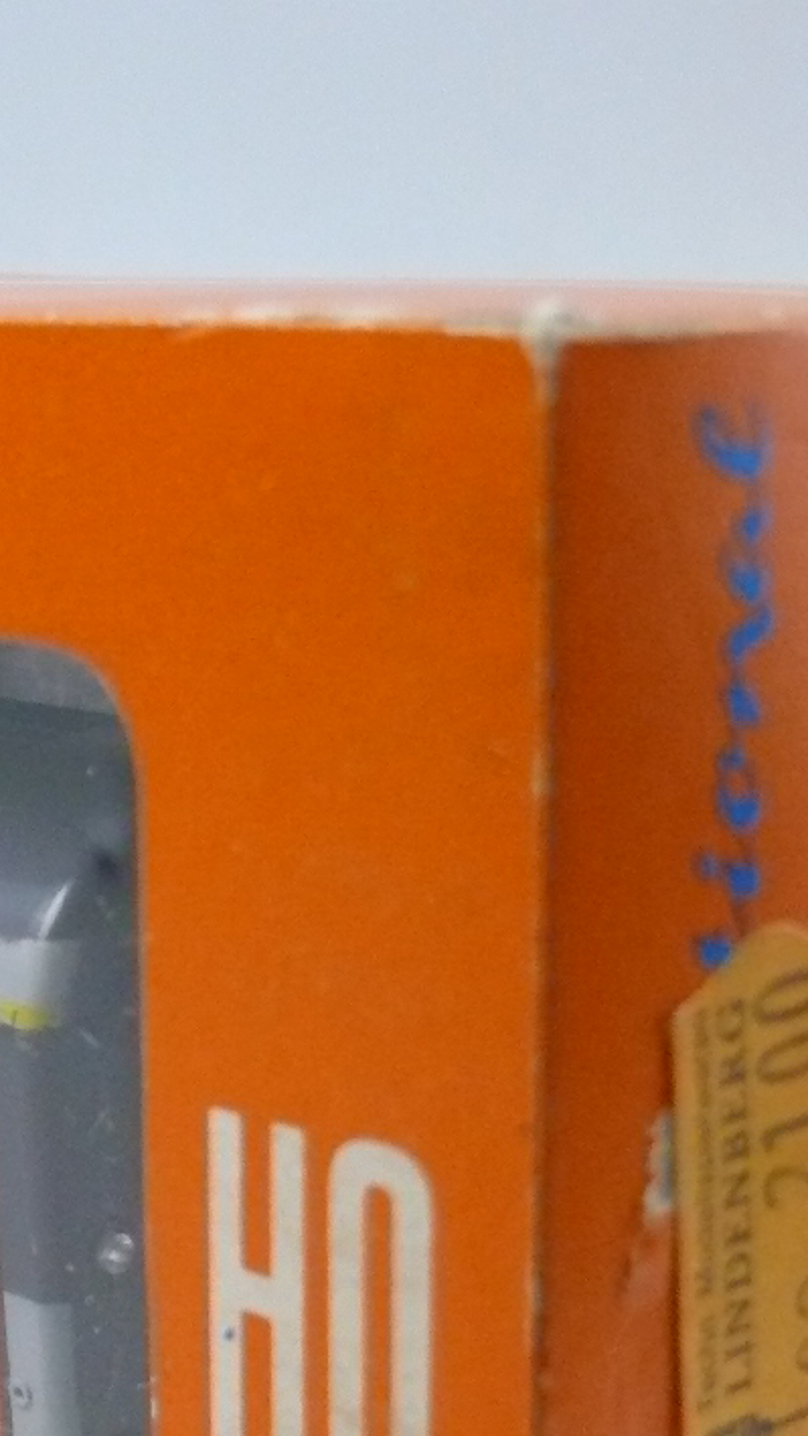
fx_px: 3274
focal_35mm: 86
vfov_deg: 24.4
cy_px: 1086
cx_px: -146
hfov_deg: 13.7
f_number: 2.8
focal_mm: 7.4
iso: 400
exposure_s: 1/320
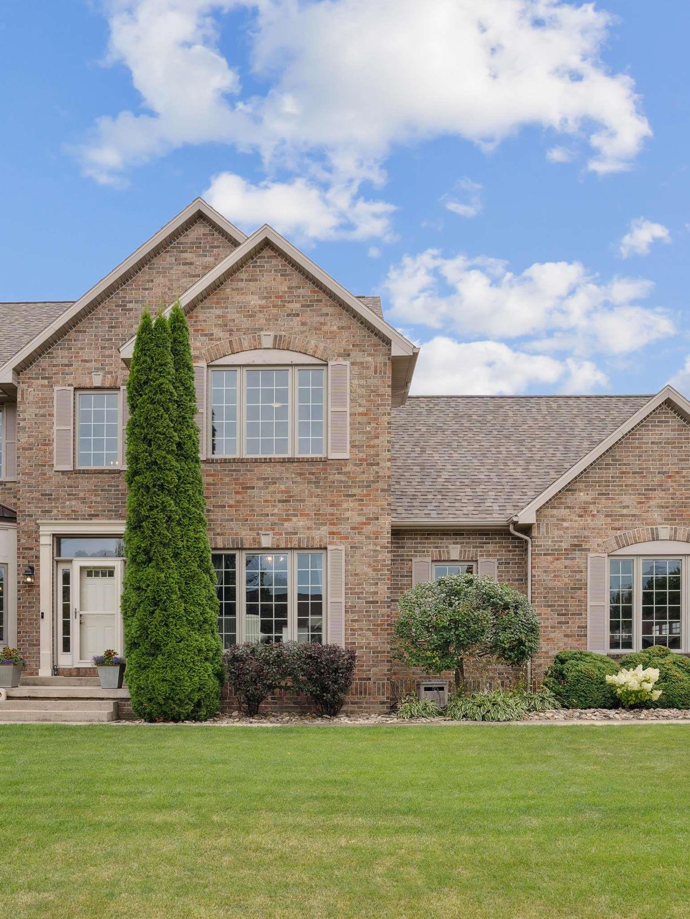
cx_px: 312
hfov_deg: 53.0
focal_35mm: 26
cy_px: 459
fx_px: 691
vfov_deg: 67.3
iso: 400
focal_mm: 18
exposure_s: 1/500
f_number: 9
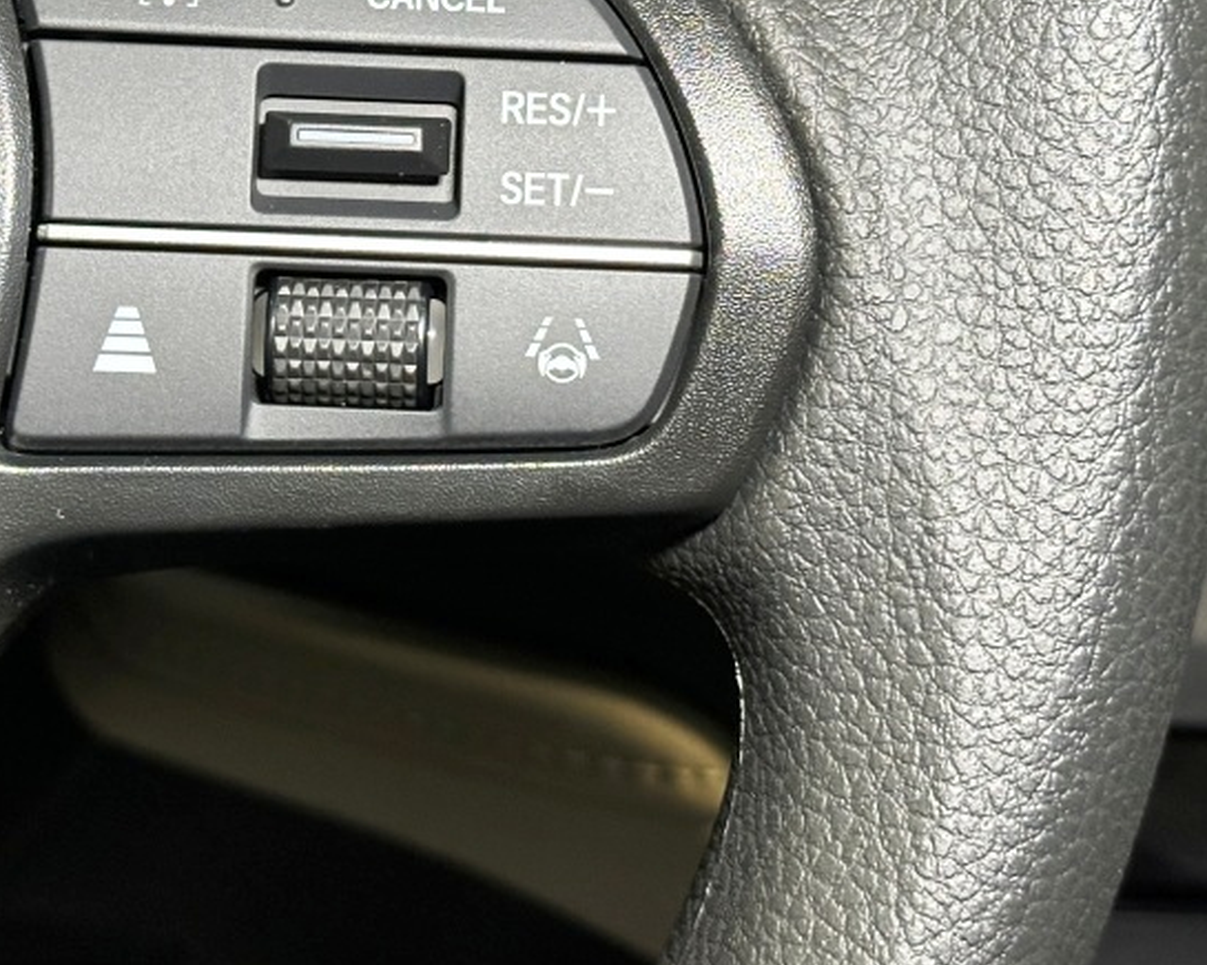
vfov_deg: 17.3
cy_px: 157
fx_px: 3144
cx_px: 376
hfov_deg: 21.6
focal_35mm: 88
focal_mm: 6.86
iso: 320
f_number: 1.78
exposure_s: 1/40
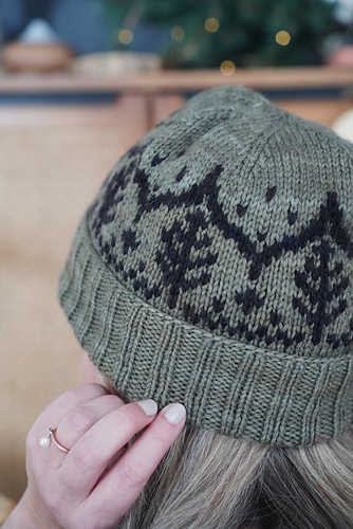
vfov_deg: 37.8
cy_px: 264
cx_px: 176
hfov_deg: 25.8
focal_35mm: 52
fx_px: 771
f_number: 2.5
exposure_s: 1/60
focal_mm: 35
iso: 1600
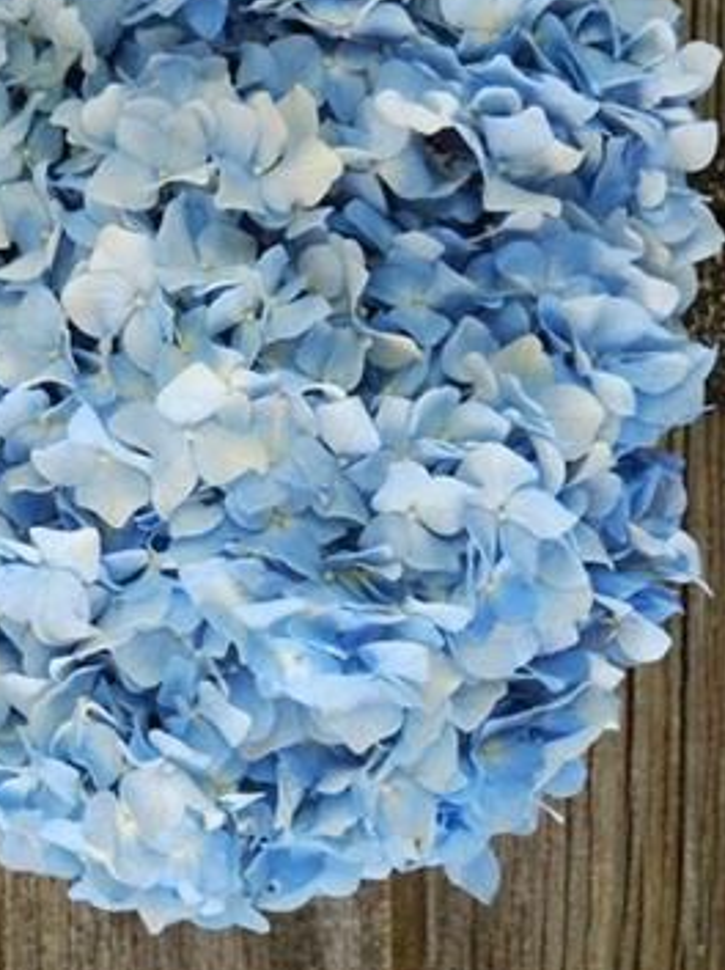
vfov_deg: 22.5
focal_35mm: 87
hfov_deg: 16.9
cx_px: 319
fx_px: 2434
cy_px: 389
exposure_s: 1/30
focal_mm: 8.1
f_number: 4.2
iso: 320
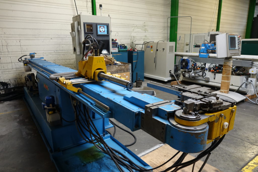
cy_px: 86
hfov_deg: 73.7
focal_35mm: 24
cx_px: 129
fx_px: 172
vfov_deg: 53.1
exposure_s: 1/30
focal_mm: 8.8
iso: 400
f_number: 2.5
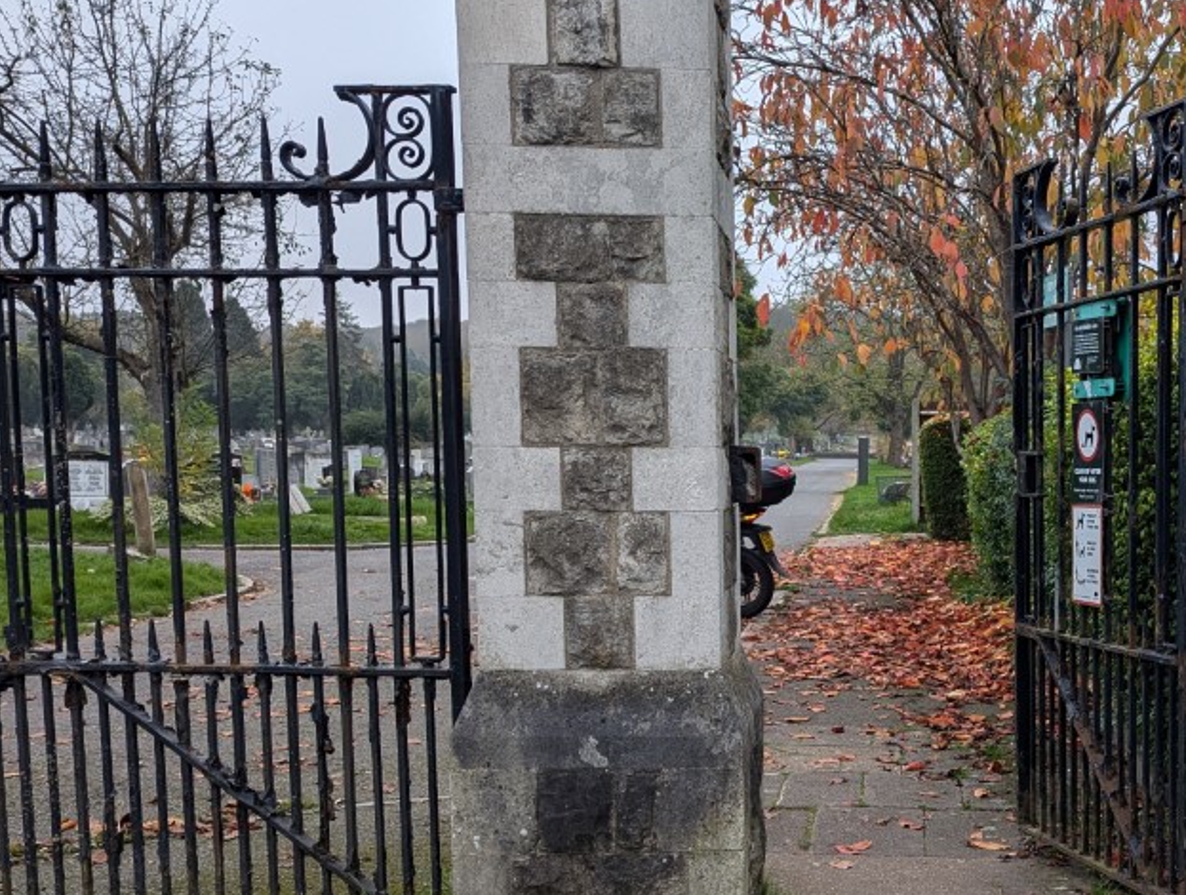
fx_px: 1579
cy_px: 598
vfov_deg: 31.4
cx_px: 972
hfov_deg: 39.3
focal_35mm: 46
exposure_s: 1/210
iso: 46
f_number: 1.85
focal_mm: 6.81
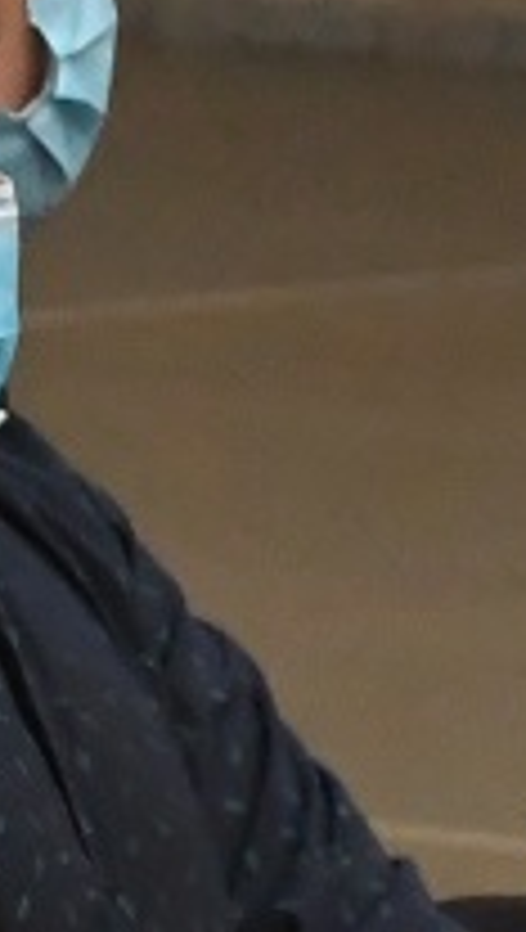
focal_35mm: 710
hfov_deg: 1.7
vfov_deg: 3.0
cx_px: 171
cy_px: 1981
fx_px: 17540
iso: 3200
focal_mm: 52
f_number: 8
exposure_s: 1/160
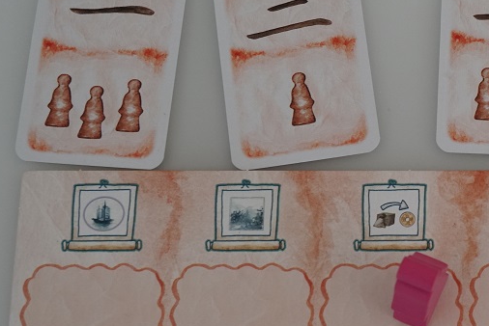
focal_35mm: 96
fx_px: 1305
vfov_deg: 14.3
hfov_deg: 20.5
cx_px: 501
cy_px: 200
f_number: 5.6
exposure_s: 1/125
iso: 1000
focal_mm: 30
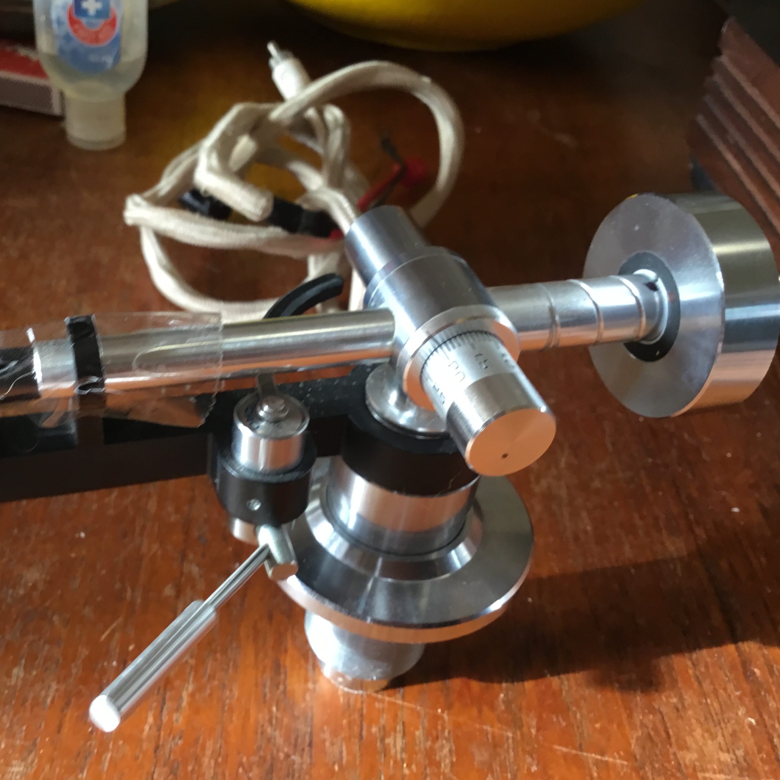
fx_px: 943
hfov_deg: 44.4
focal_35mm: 37
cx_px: 271
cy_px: 390
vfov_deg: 44.9
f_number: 2.4
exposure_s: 1/33
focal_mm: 3.3
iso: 64
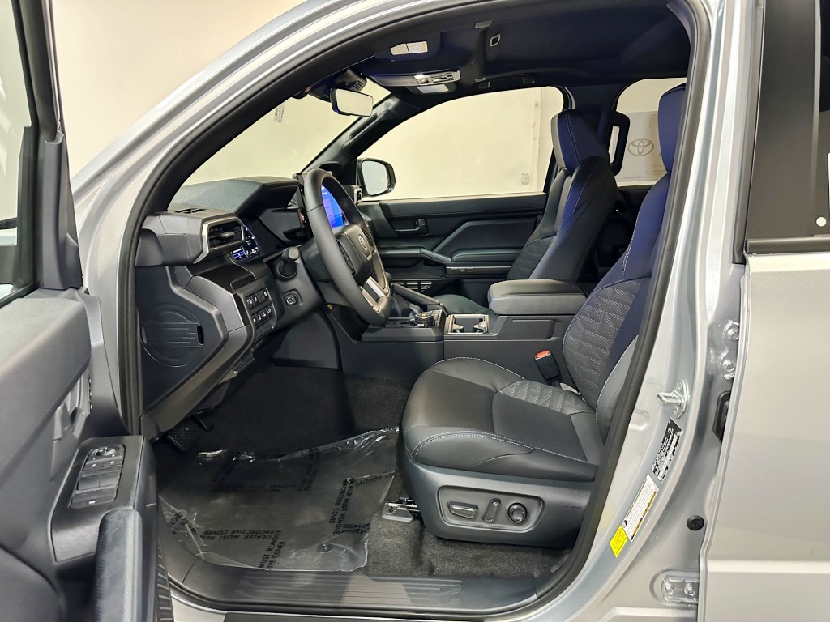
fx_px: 575
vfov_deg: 56.8
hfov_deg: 71.6
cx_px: 415
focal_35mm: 24
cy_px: 311
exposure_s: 1/60
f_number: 1.78
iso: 800
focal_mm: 6.86
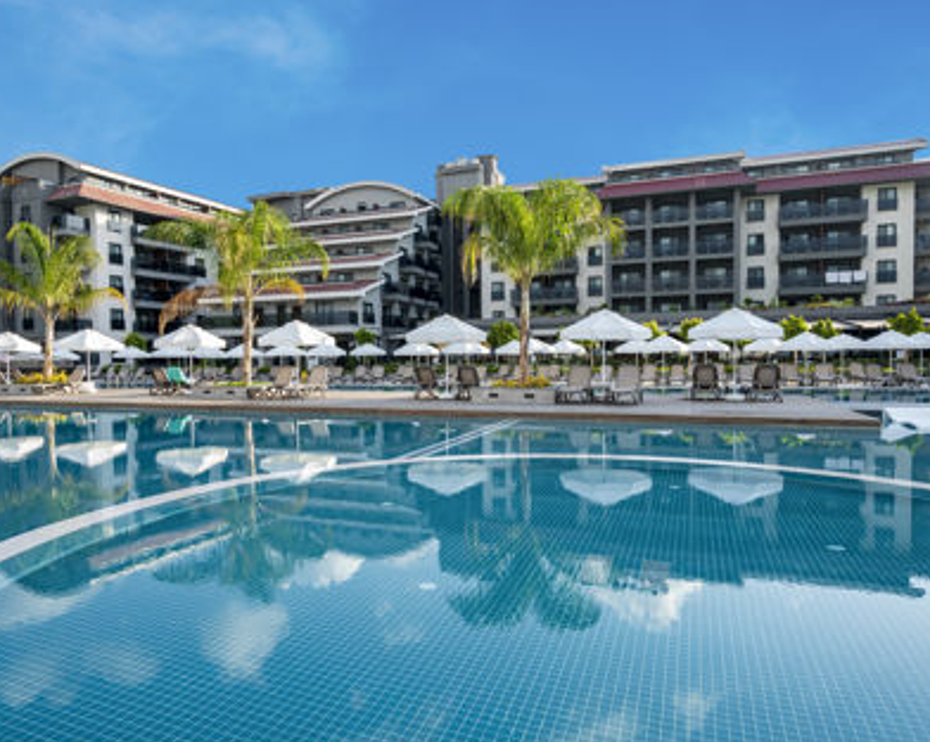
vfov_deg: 60.8
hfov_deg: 72.6
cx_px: 441
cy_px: 370
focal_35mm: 23
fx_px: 633
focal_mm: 20
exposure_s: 1/50
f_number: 11
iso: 320
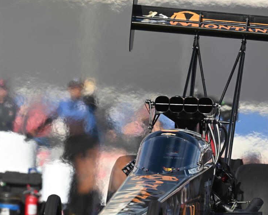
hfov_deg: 2.4
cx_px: 134
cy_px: 136
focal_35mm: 823
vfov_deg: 1.9
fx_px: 6531
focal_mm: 500
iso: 200
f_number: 7.1
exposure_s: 1/1600
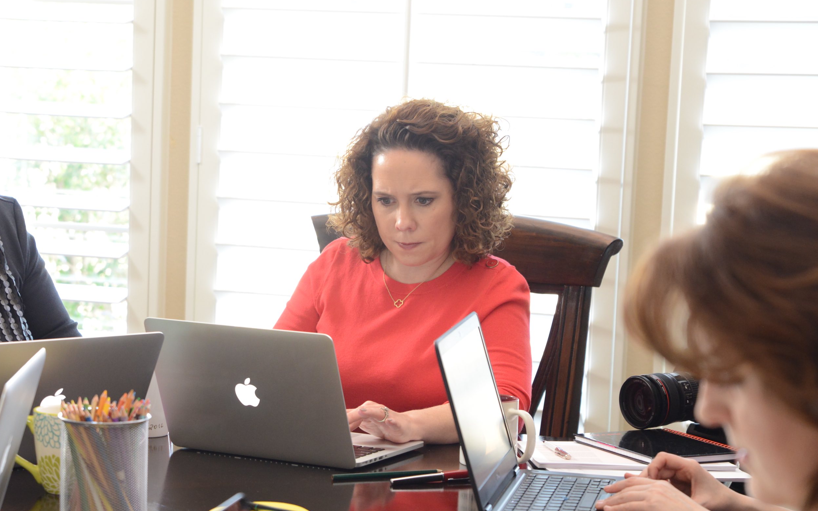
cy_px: 309
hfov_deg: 19.7
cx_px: 231
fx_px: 2341
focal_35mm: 105
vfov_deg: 12.5
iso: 1600
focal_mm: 70
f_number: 5
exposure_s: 1/60
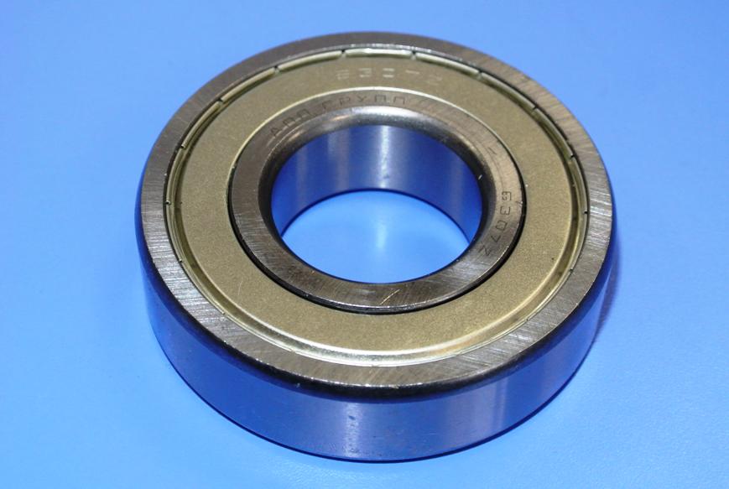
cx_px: 364
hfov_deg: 25.0
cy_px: 244
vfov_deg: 16.9
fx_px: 1643
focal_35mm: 81
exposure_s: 1/60
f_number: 5.6
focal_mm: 30
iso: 560
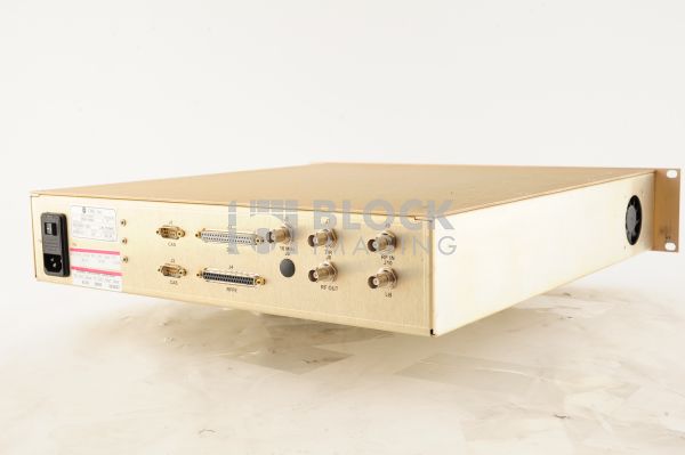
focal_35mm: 50
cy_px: 228
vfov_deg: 26.9
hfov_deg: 39.6
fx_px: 951
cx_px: 342
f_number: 11
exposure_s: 1/125
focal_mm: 50
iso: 1600
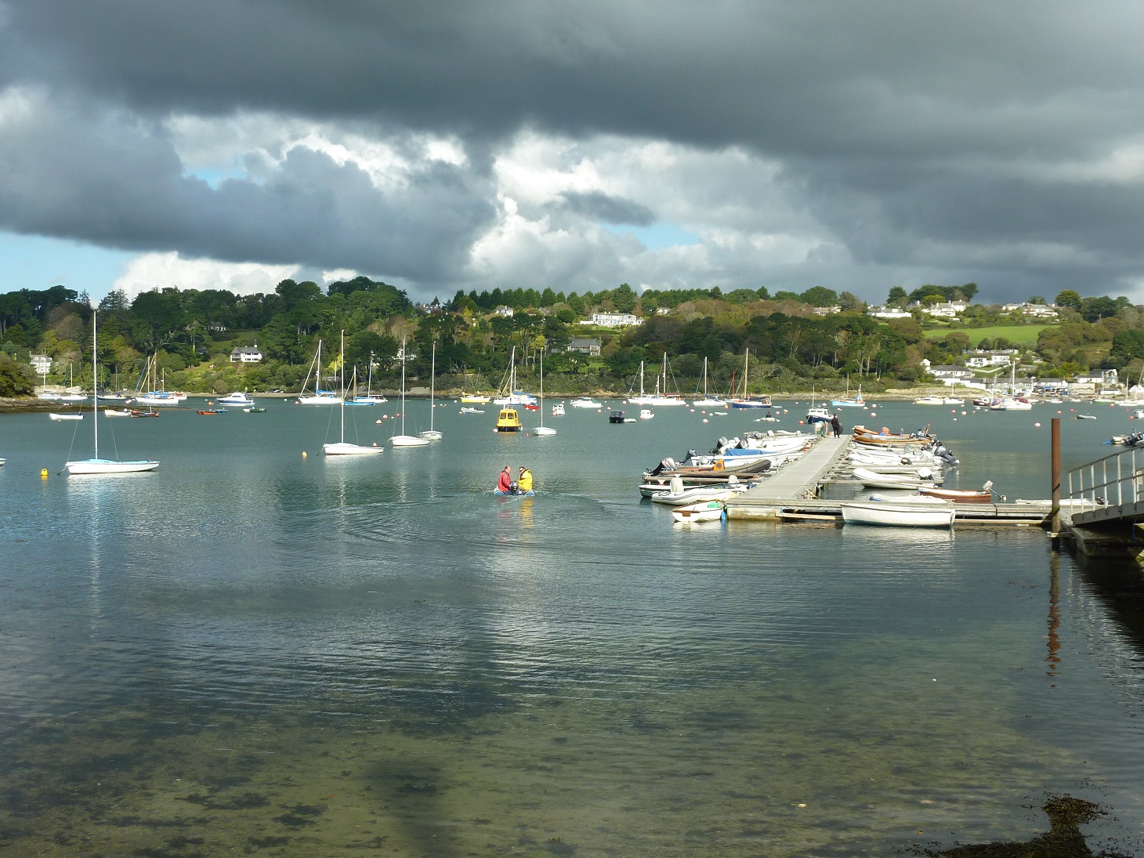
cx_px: 572
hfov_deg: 39.7
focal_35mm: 48
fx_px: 1586
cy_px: 429
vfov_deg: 30.3
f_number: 4.5
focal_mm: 7.9
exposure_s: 1/500
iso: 80
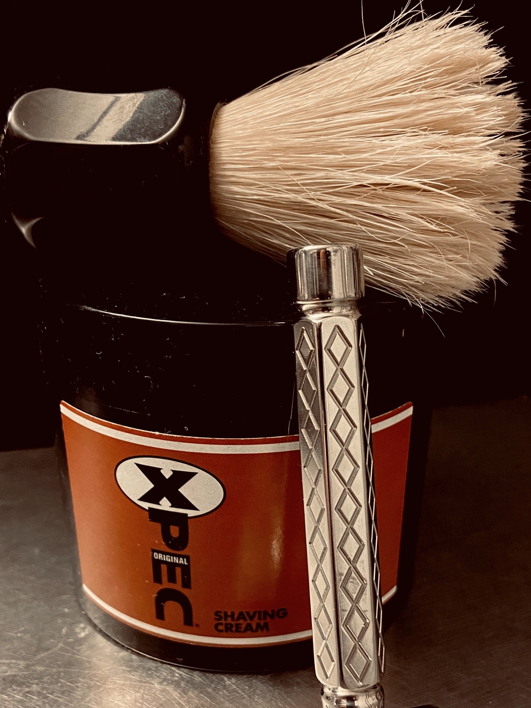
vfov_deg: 49.9
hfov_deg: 38.7
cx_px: 258
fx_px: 757
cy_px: 419
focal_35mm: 37
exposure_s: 1/25
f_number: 1.8
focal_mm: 4.25
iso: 500
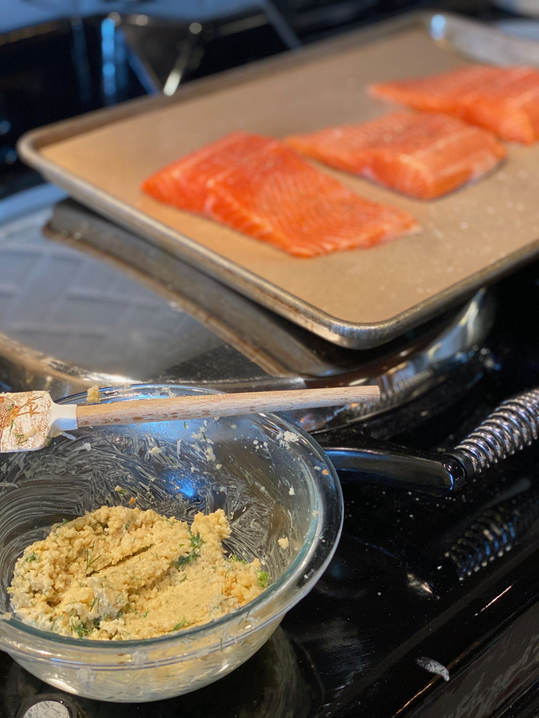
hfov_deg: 28.0
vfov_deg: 36.8
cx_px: 270
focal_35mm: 52
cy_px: 359
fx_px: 1080
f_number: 2
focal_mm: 6
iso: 160
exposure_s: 1/40
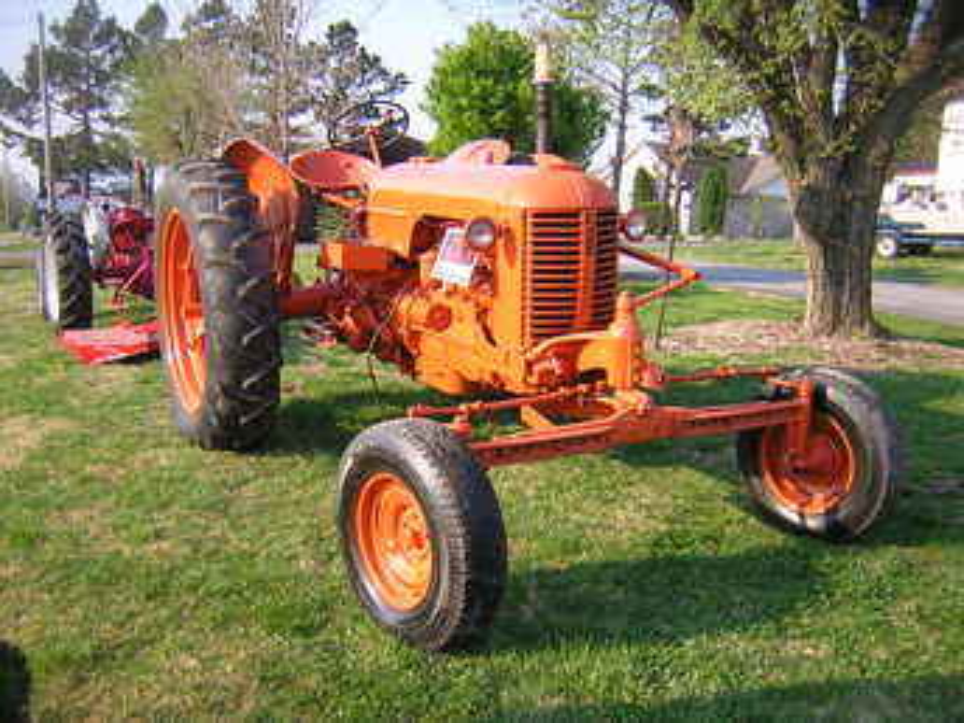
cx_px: 482
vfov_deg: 39.7
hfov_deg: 51.4
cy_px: 362
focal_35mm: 36
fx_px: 1003
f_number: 2.6
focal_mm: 4.7
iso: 100
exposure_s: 1/334
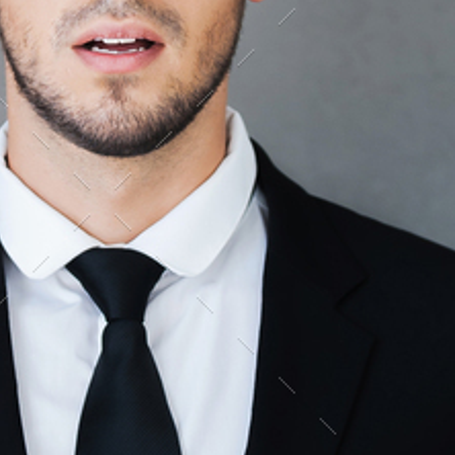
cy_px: 495
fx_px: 3792
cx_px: 92
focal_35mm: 255
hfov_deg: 6.9
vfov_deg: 6.8
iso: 320
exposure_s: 1/125
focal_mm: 75
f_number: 3.2
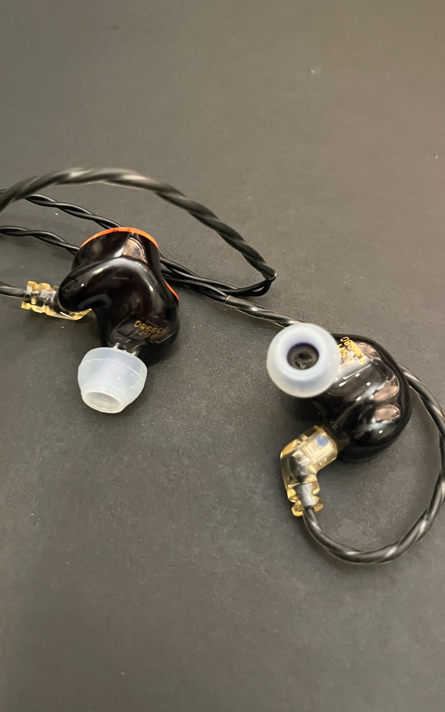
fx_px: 582
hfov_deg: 41.8
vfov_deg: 62.8
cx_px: 235
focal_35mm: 30
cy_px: 326
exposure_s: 1/30
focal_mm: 5.1
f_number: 1.6
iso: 800
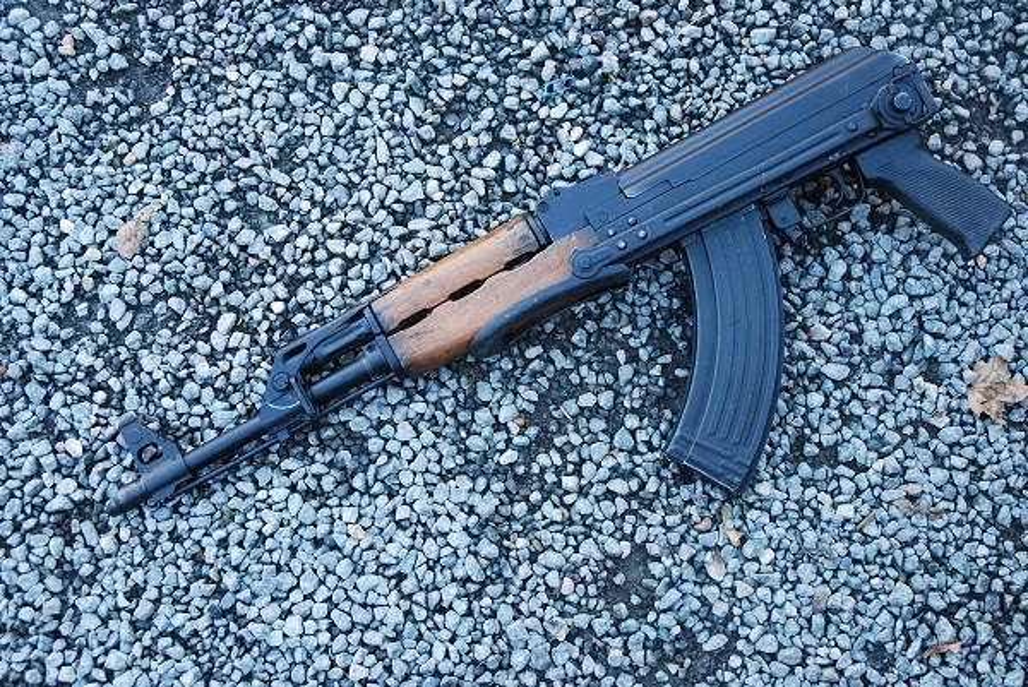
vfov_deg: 30.9
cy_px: 344
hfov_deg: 44.9
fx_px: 1243
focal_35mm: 44
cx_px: 514
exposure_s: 1/40
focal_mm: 29
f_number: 4
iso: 200
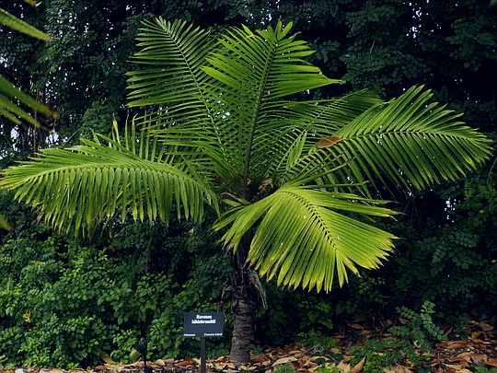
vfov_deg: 20.4
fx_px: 1034
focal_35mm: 72
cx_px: 248
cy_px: 186
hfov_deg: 27.0
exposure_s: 1/59.8
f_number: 5
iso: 142
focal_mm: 12.7
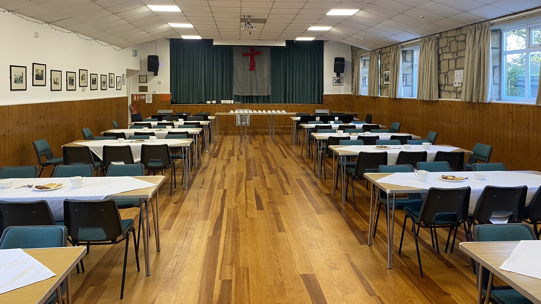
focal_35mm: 29
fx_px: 416
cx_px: 276
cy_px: 98
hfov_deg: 66.1
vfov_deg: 39.6
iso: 80
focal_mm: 4.25
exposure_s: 1/50
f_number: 1.8
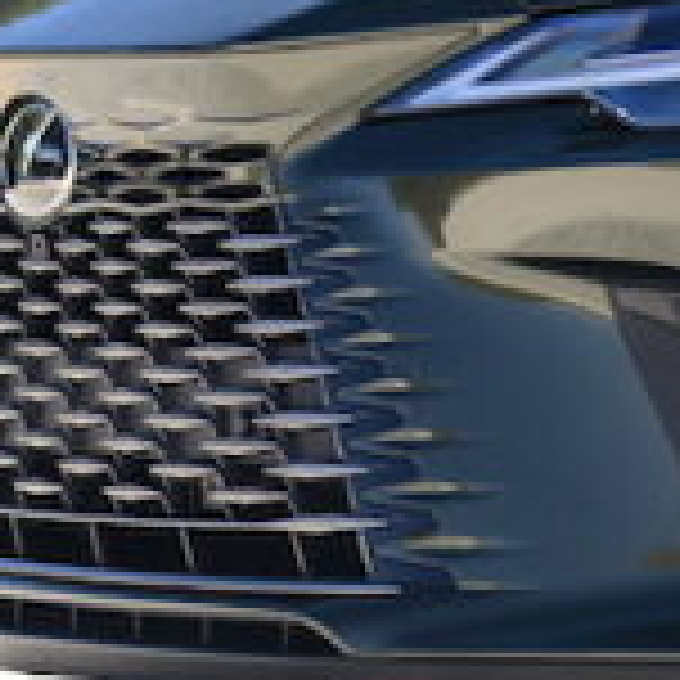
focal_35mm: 360
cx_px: 1828
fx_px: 8001
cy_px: 16
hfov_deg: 4.7
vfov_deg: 4.9
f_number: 9
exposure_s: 1/250
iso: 800
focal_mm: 60
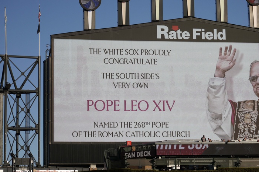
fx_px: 957
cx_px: 172
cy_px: 61
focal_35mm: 133
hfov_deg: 15.4
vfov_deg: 10.3
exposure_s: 1/2000
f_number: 4
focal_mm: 91
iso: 125
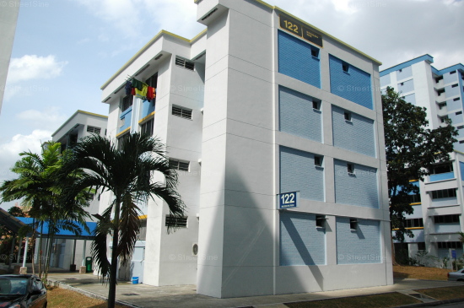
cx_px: 232
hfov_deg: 62.0
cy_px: 154
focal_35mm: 30
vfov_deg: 43.5
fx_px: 386
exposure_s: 1/5000
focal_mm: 20
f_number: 4
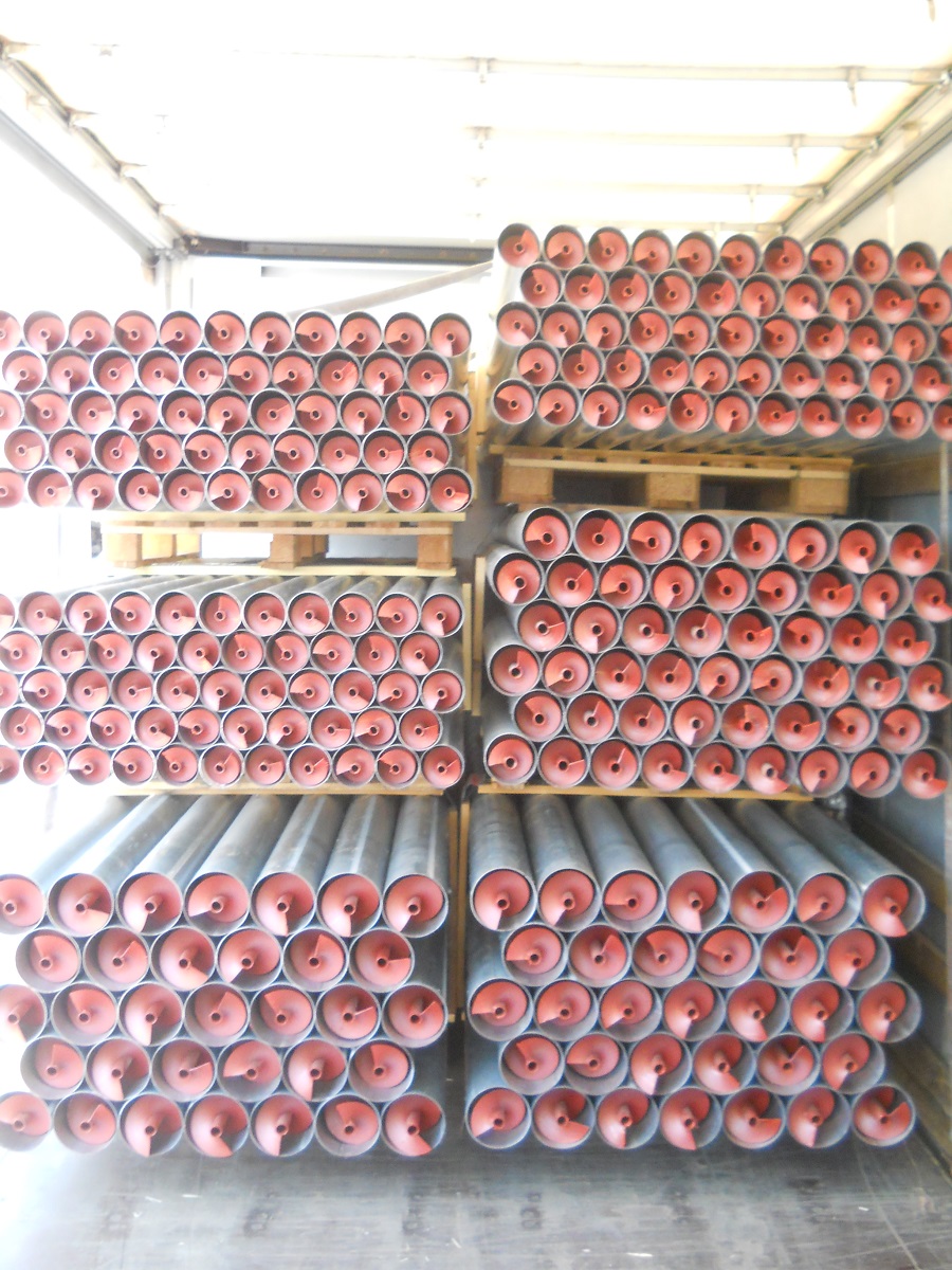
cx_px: 476
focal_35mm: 41
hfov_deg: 35.1
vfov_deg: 45.8
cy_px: 635
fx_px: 1503
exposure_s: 1/125
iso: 400
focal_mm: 6.72
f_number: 3.1
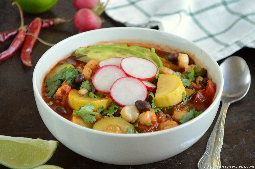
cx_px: 128
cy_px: 84
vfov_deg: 16.5
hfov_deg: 24.7
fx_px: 583
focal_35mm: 82
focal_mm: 55
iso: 900
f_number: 5.6
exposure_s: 1/30
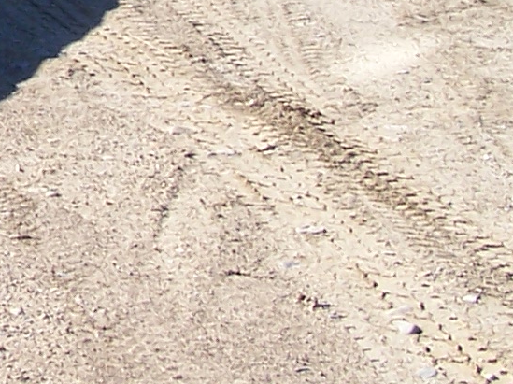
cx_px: -267
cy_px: -201
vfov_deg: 8.6
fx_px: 2488
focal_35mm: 168
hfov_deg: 11.3
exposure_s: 1/500
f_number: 4
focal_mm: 6.7
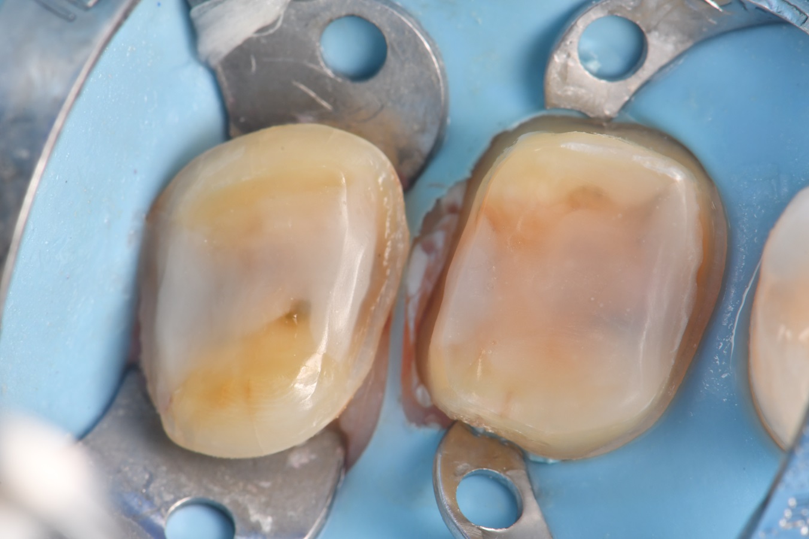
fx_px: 3526
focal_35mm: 157
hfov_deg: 13.1
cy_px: 270
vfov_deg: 8.7
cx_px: 404
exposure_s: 1/160
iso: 200
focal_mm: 105
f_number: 32
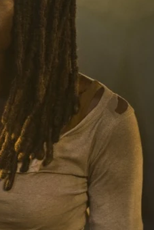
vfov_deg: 7.0
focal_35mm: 294
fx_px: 1884
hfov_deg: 4.7
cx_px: -63
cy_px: 168
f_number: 2.8
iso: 2500
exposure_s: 1/250
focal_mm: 100
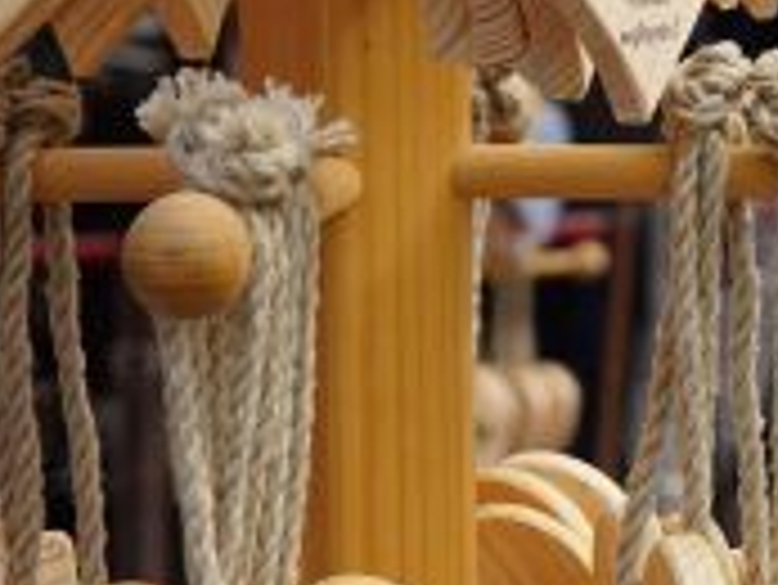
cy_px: -308
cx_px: 1408
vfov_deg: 6.8
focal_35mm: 216
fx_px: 4858
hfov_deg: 8.8
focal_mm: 38
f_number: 5
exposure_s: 1/400
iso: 100
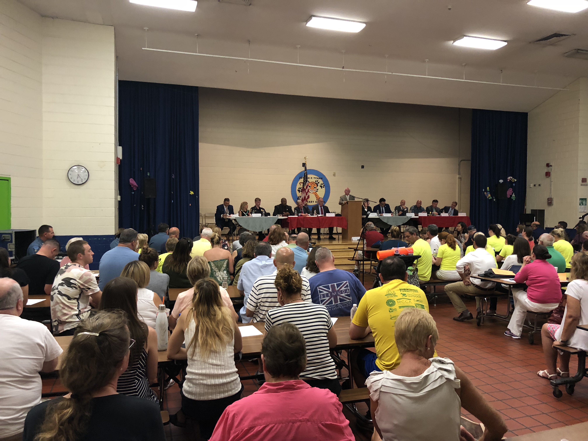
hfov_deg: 63.4
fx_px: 476
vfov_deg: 49.7
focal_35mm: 28
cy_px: 220
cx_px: 294
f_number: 1.8
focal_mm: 3.99
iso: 80
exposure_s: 1/15
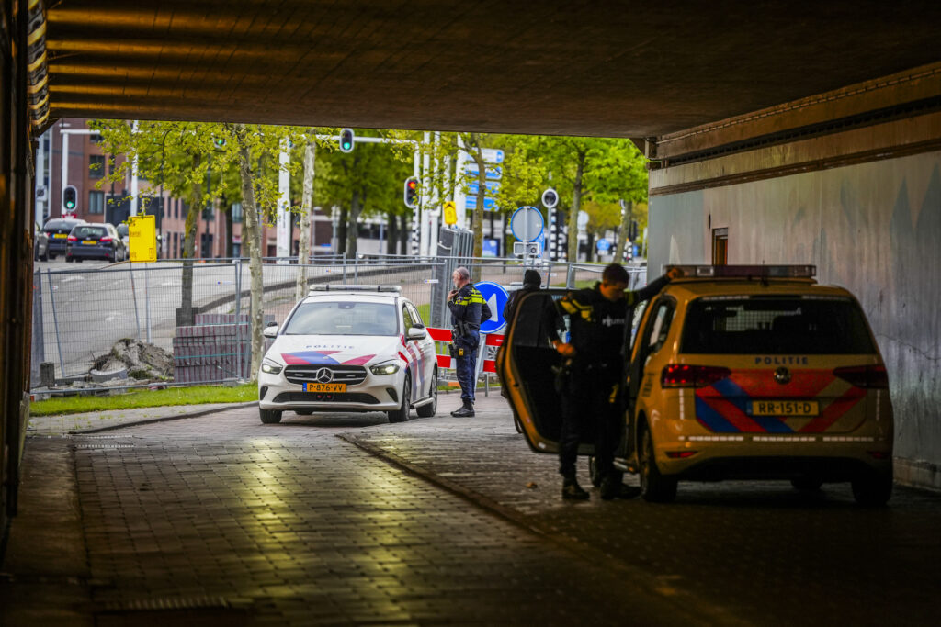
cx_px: 470
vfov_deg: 8.7
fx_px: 4104
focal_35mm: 157
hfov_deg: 13.1
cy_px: 314
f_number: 2.8
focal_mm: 157
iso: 800
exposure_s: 1/1000
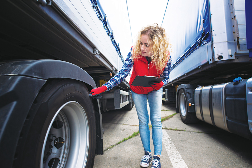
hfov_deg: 84.0
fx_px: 140
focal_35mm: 20
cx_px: 126
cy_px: 84
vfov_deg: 62.0
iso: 320
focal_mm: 20
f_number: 3.5
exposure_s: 1/400
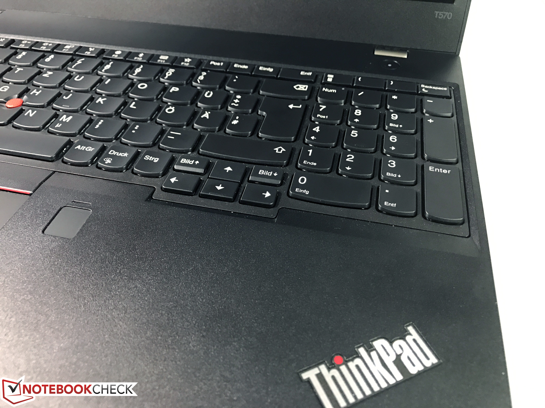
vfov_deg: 49.7
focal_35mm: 28
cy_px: 204
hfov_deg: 63.4
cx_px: 272
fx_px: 441
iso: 64
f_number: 1.8
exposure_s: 1/17
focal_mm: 3.99
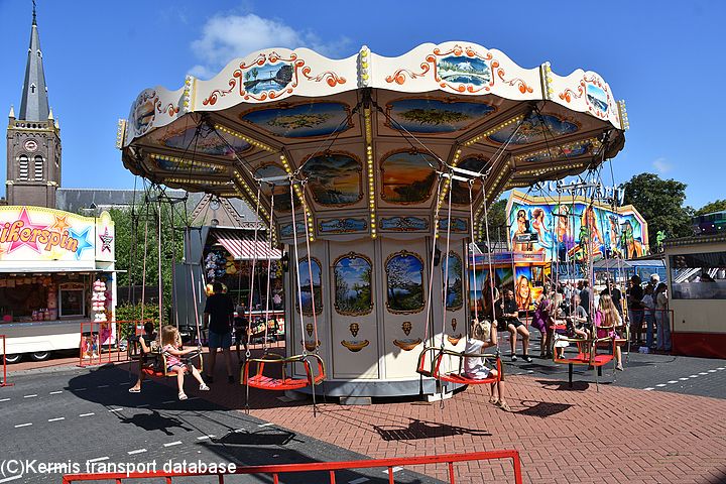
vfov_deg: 47.9
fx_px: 544
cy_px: 242
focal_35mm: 27
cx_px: 363
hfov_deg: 67.4
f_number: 8
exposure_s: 1/500
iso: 180
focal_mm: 18
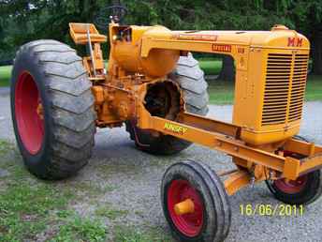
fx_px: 353
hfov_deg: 49.0
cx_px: 161
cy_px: 121
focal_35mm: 38
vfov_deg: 37.7
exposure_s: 1/60
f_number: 2.8
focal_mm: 6.3
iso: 64
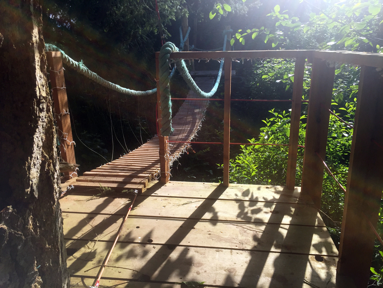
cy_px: 144
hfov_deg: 61.7
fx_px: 321
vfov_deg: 48.2
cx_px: 192
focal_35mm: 29
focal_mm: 4.15
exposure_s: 1/1130
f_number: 2.2
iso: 32
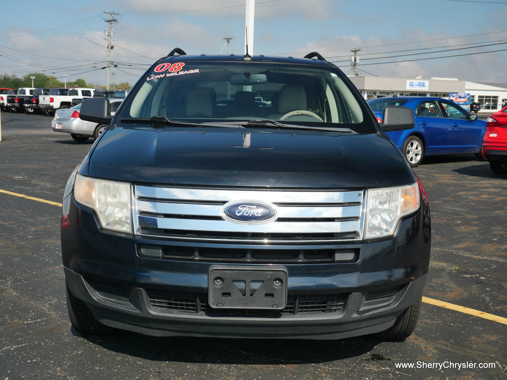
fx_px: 644
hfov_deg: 42.9
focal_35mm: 44
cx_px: 254
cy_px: 190
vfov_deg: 32.9
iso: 200
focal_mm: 22
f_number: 7.1
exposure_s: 1/250
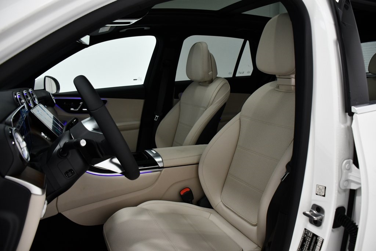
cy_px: 126
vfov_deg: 47.9
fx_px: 282
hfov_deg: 67.4
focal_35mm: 27
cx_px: 188
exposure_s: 1/125
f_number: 3.5
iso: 1000
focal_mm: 18
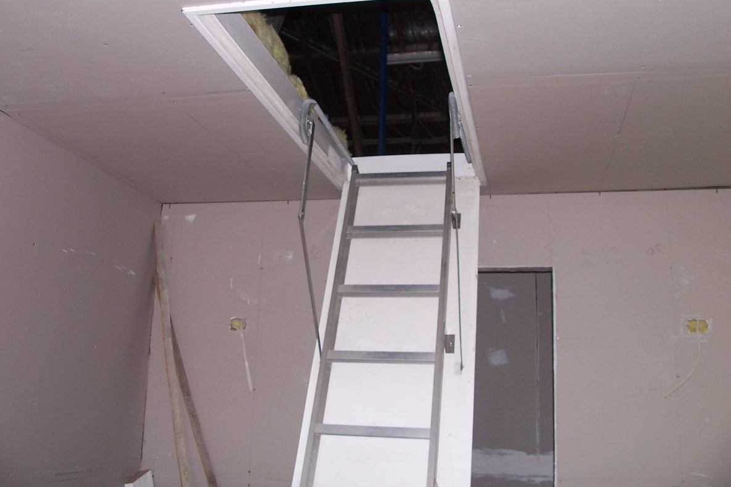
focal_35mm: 37
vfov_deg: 35.9
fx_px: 751
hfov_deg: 51.9
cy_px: 213
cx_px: 371
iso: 80
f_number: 2.8
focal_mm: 6
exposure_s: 1/60
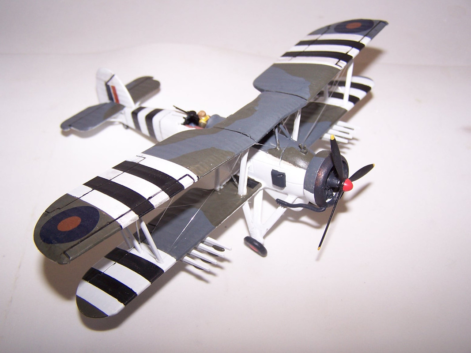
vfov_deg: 37.7
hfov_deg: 49.0
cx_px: 236
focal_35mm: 38
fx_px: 517
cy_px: 176
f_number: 2.8
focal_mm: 6.3
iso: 80
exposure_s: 1/60
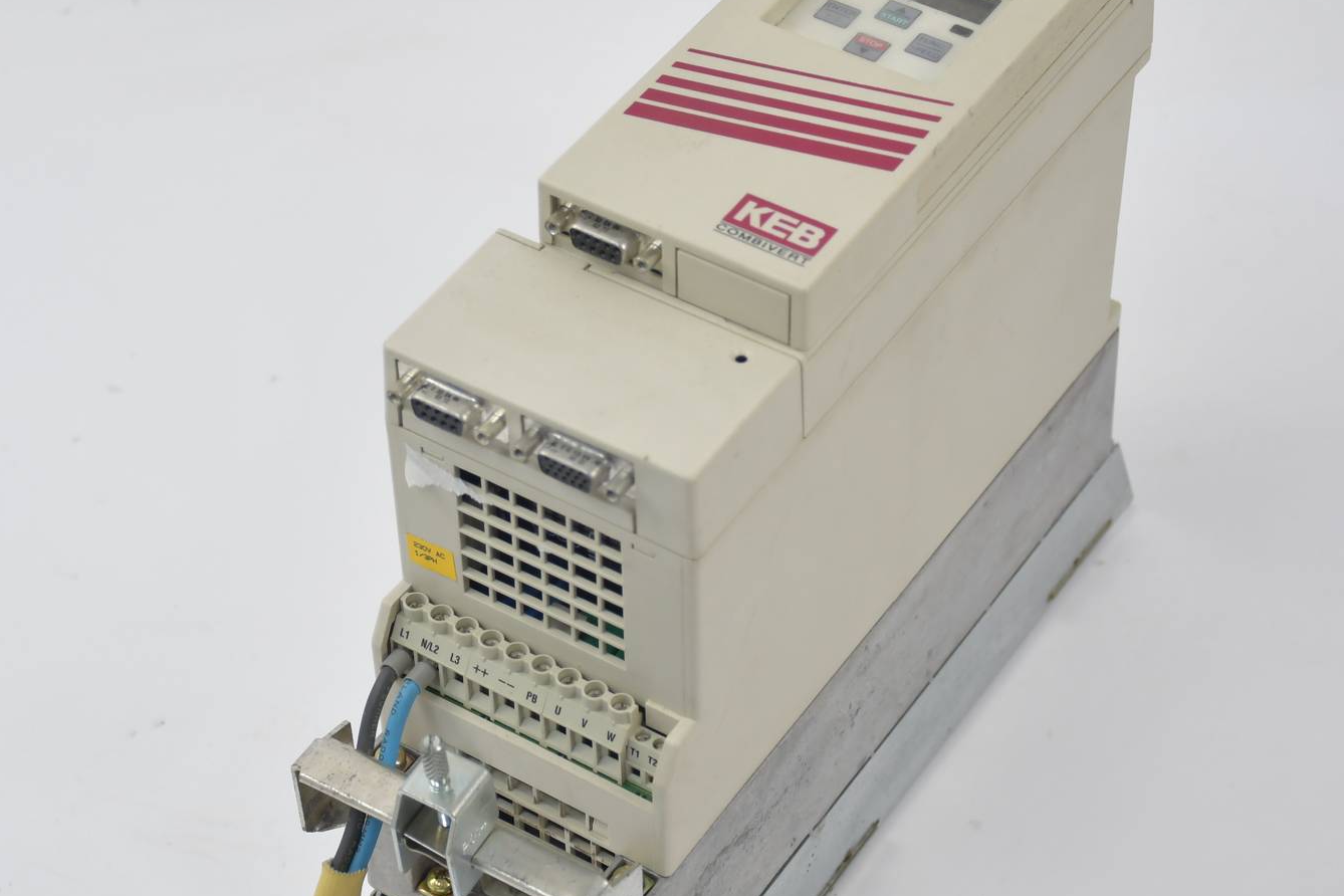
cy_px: 452
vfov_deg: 14.9
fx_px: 3434
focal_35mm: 92
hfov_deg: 22.1
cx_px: 648
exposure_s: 1/125
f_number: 4.2
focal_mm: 38
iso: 320
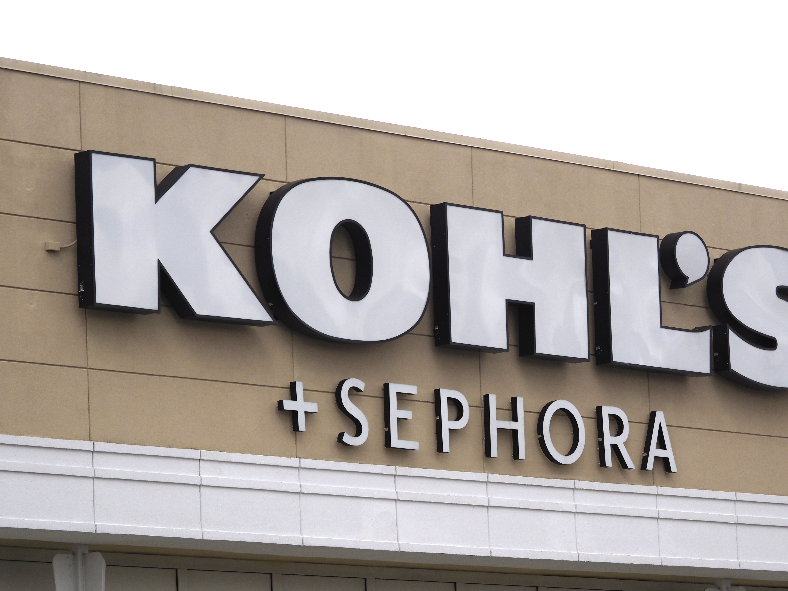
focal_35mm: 174
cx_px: 446
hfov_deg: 11.4
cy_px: 302
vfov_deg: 8.5
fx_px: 3961
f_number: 3.2
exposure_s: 1/1250
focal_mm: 75
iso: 400
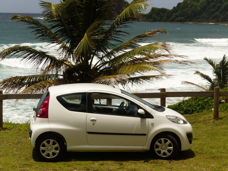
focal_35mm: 97
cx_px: 114
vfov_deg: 15.2
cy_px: 86
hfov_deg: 20.2
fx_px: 639
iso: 100
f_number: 4.5
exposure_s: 1/2000
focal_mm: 17.4
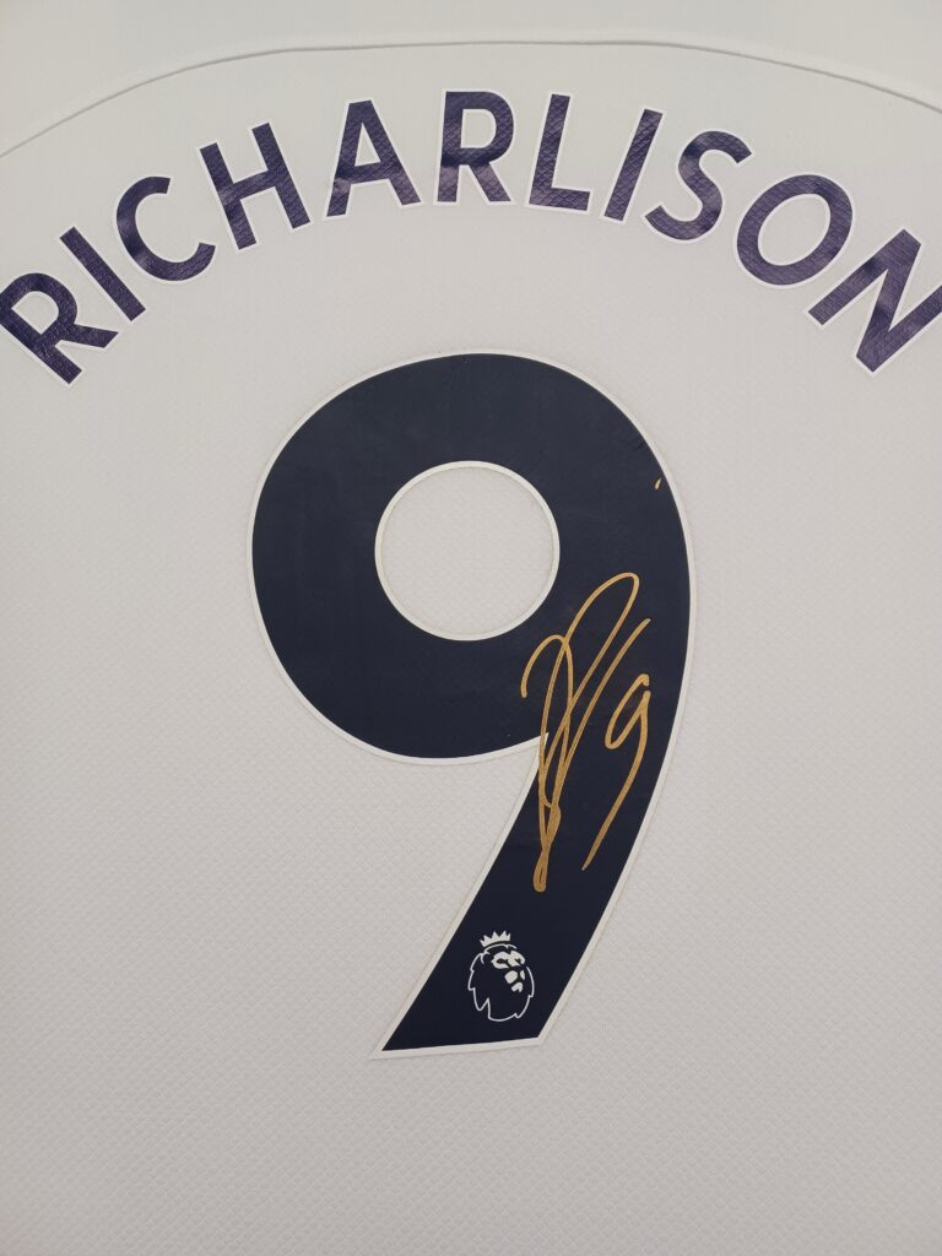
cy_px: 628
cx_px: 471
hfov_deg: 54.9
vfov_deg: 69.4
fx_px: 907
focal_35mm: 25
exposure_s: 1/50
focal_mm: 4.6
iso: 320
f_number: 1.8
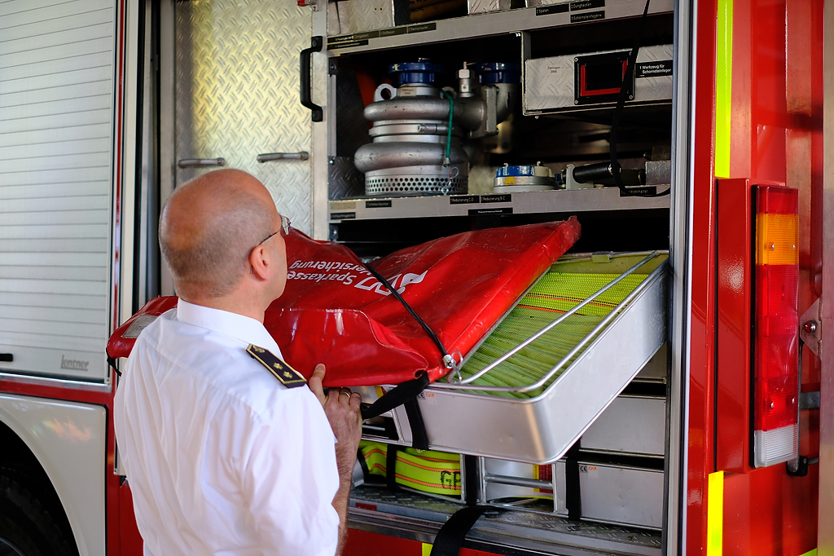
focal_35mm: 53
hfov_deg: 37.5
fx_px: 1227
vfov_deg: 25.5
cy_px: 278
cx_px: 417
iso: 400
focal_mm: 35
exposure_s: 1/250
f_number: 1.4
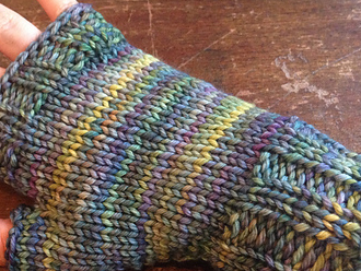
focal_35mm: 50
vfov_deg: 29.1
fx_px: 522
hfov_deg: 37.7
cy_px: 149
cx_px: 119
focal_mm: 4.12
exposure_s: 1/20
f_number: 2.4
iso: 400
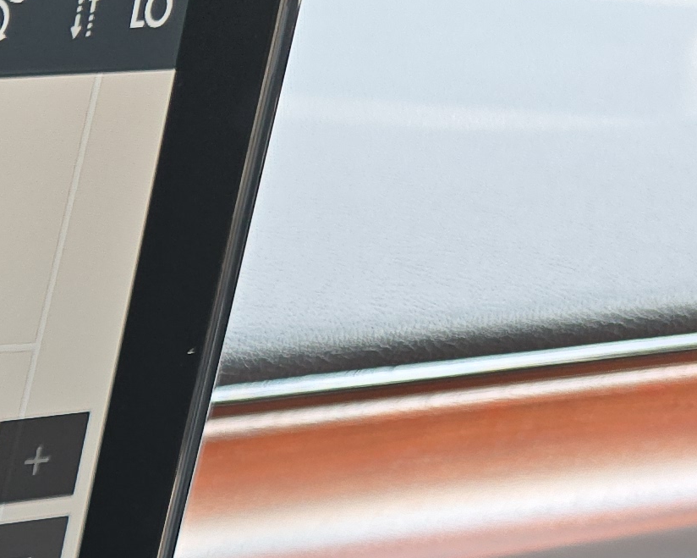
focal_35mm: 109
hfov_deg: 14.7
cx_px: -668
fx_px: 2248
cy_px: 1069
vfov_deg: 12.6
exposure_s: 1/50
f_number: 1.7
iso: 20
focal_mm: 6.3
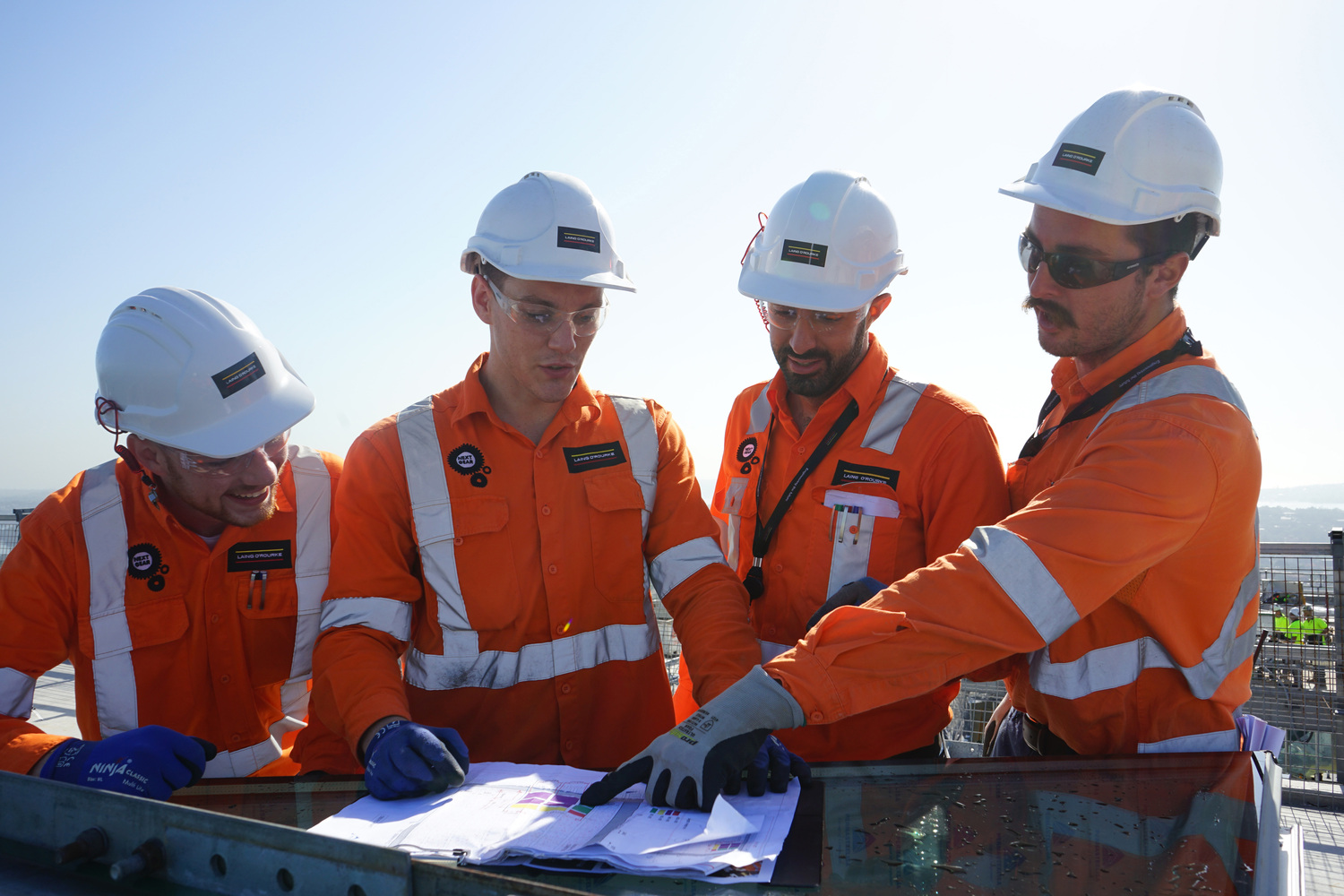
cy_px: 448
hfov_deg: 61.9
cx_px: 672
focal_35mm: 30
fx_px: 1120
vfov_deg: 43.6
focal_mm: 30
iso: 100
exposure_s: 1/125
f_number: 11
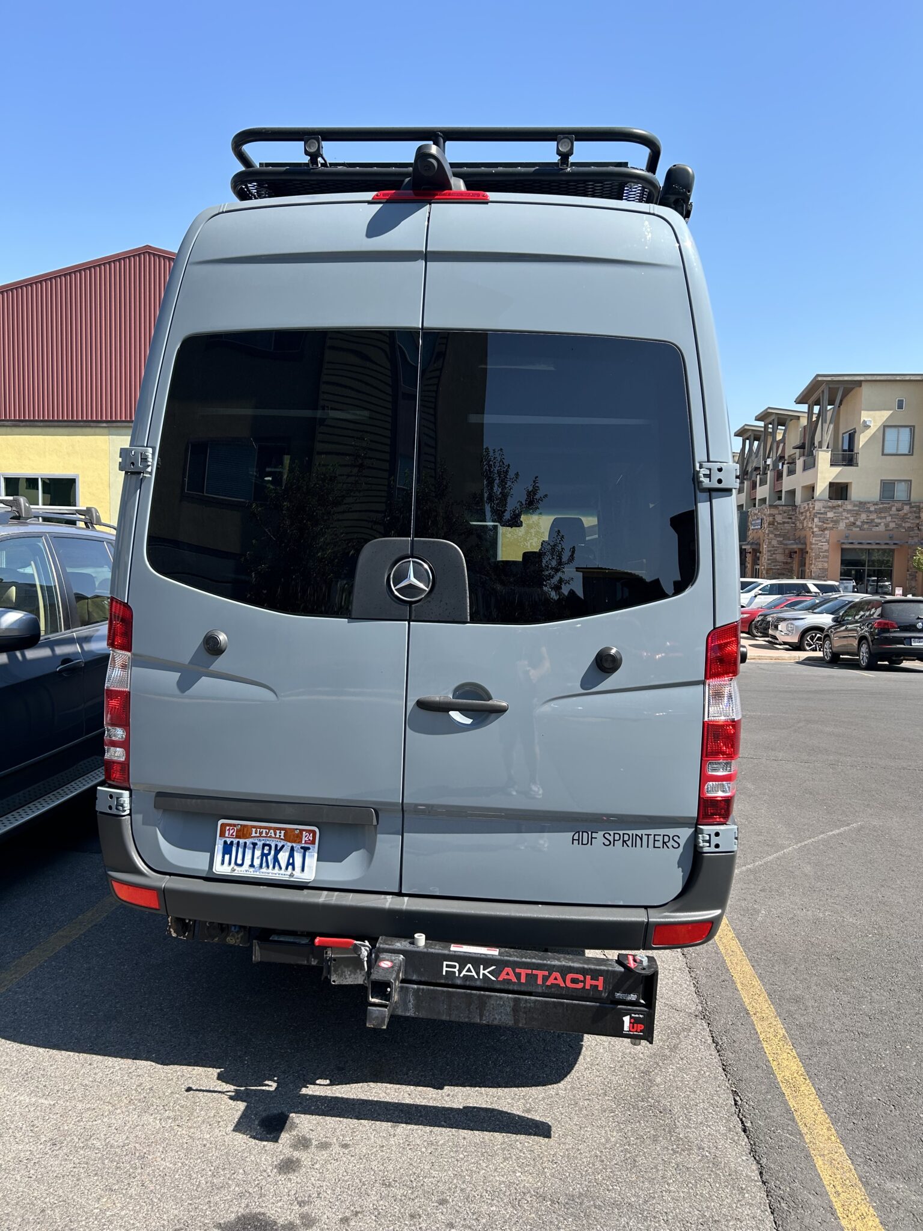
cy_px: 616
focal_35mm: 26
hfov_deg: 53.1
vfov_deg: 67.3
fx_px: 924
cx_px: 462
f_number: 1.5
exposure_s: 1/1621
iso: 50
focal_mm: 5.7
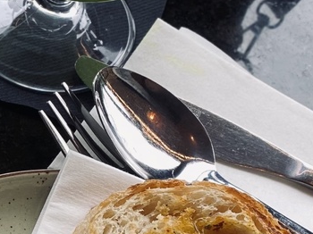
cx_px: -168
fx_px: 1075
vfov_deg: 12.4
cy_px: 175
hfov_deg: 15.2
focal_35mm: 119
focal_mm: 4.25
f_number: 1.8
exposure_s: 1/100
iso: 50
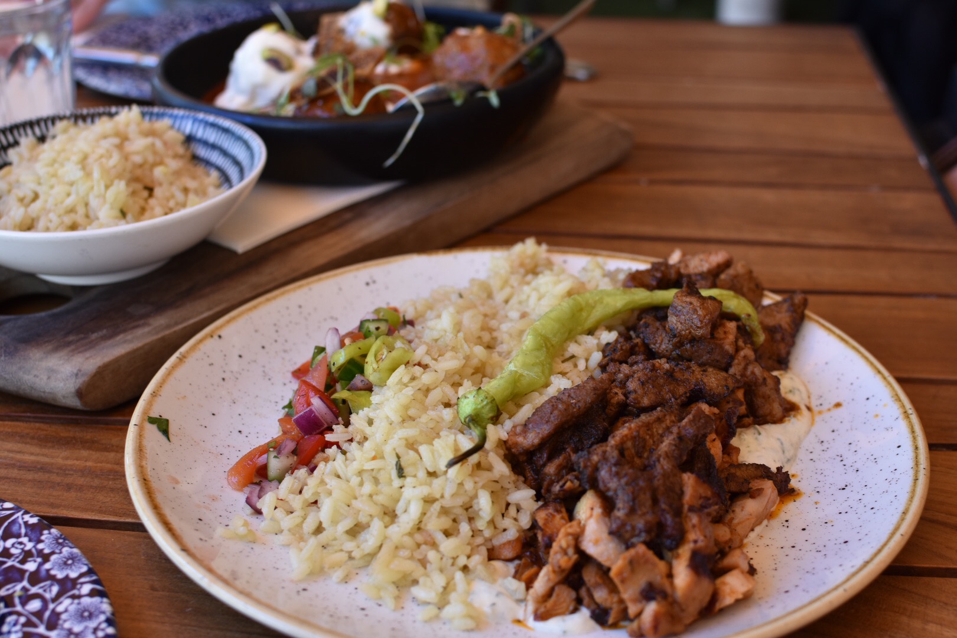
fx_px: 1396
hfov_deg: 37.9
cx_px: 478
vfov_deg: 25.8
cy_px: 319
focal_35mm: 52
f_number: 4.5
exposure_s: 1/80
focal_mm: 35
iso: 250
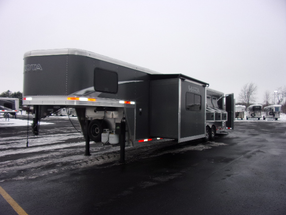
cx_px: 143
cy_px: 108
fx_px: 198
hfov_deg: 71.6
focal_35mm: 24
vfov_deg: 56.8
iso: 80
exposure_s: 1/280
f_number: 3.3
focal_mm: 4.3
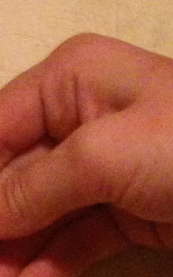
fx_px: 1464
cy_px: -34
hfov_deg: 6.2
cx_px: -346
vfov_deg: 10.7
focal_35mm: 194
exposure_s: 1/15
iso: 400
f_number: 2.4
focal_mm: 4.12
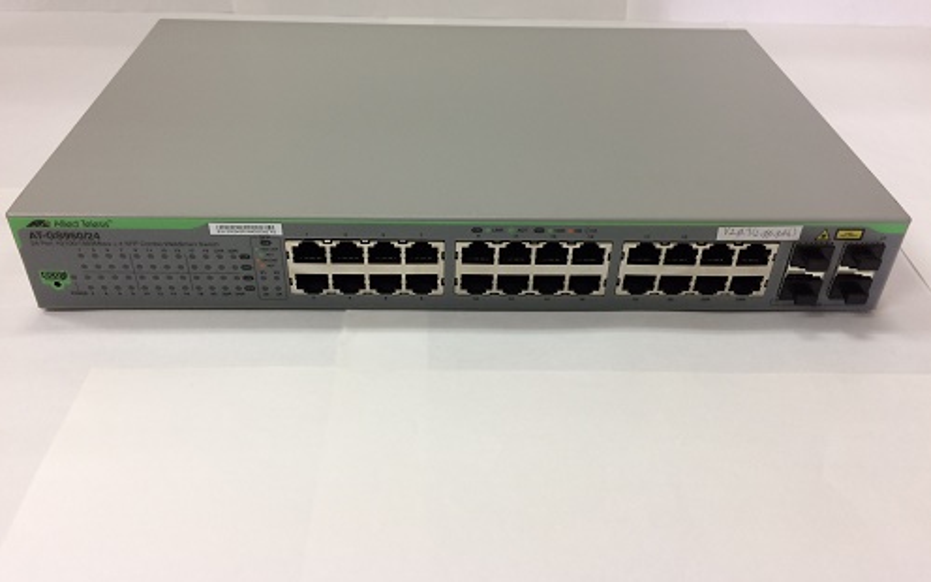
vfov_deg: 40.5
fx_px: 787
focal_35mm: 31
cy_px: 247
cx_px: 467
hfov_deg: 61.2
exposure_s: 1/30
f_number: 2.2
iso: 64
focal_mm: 4.15
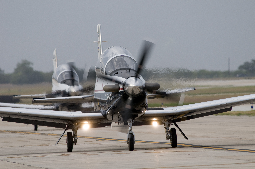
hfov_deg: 3.4
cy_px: 84
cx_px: 128
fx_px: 4245
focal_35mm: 600
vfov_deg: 2.3
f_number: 7.1
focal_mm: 400
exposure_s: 1/400
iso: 250
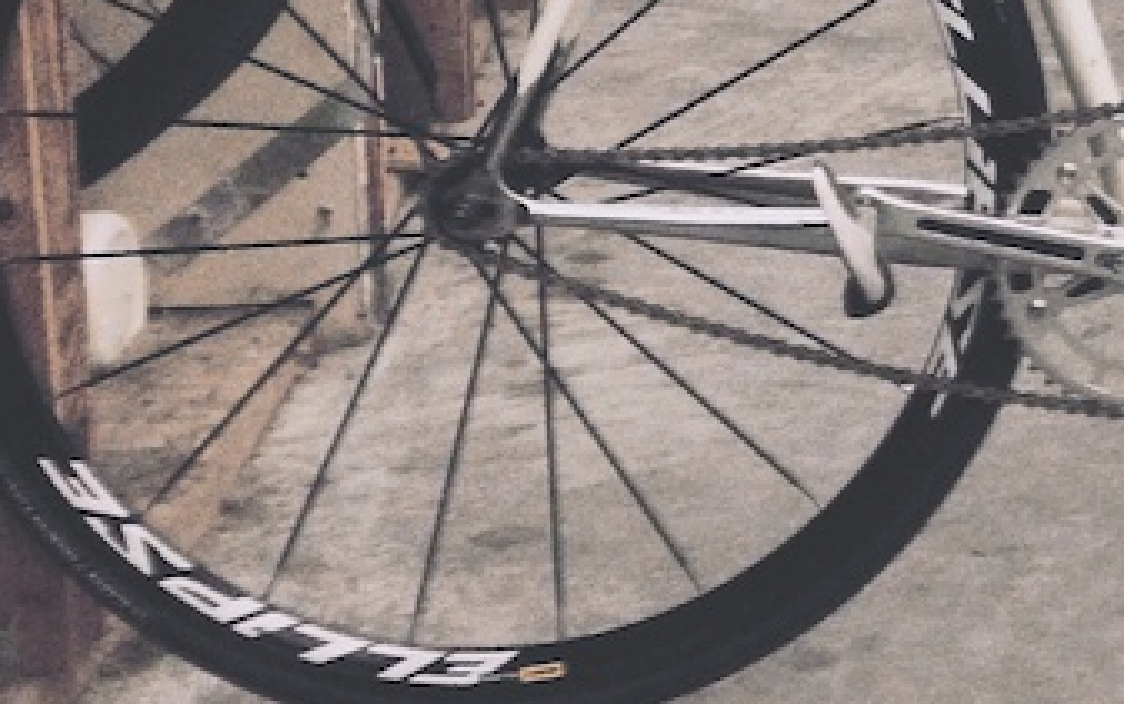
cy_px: -170
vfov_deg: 15.1
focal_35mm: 83
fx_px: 2544
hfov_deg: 23.6
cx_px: 1197
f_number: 2.4
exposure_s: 1/15
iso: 800
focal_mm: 4.12
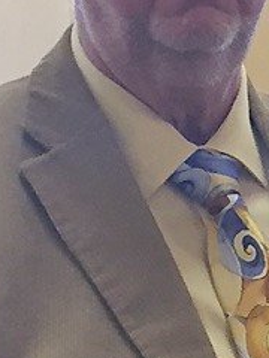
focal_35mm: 197
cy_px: 594
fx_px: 2041
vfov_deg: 9.6
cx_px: 492
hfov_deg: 7.3
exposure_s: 1/30
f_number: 2.2
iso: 100
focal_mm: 4.15
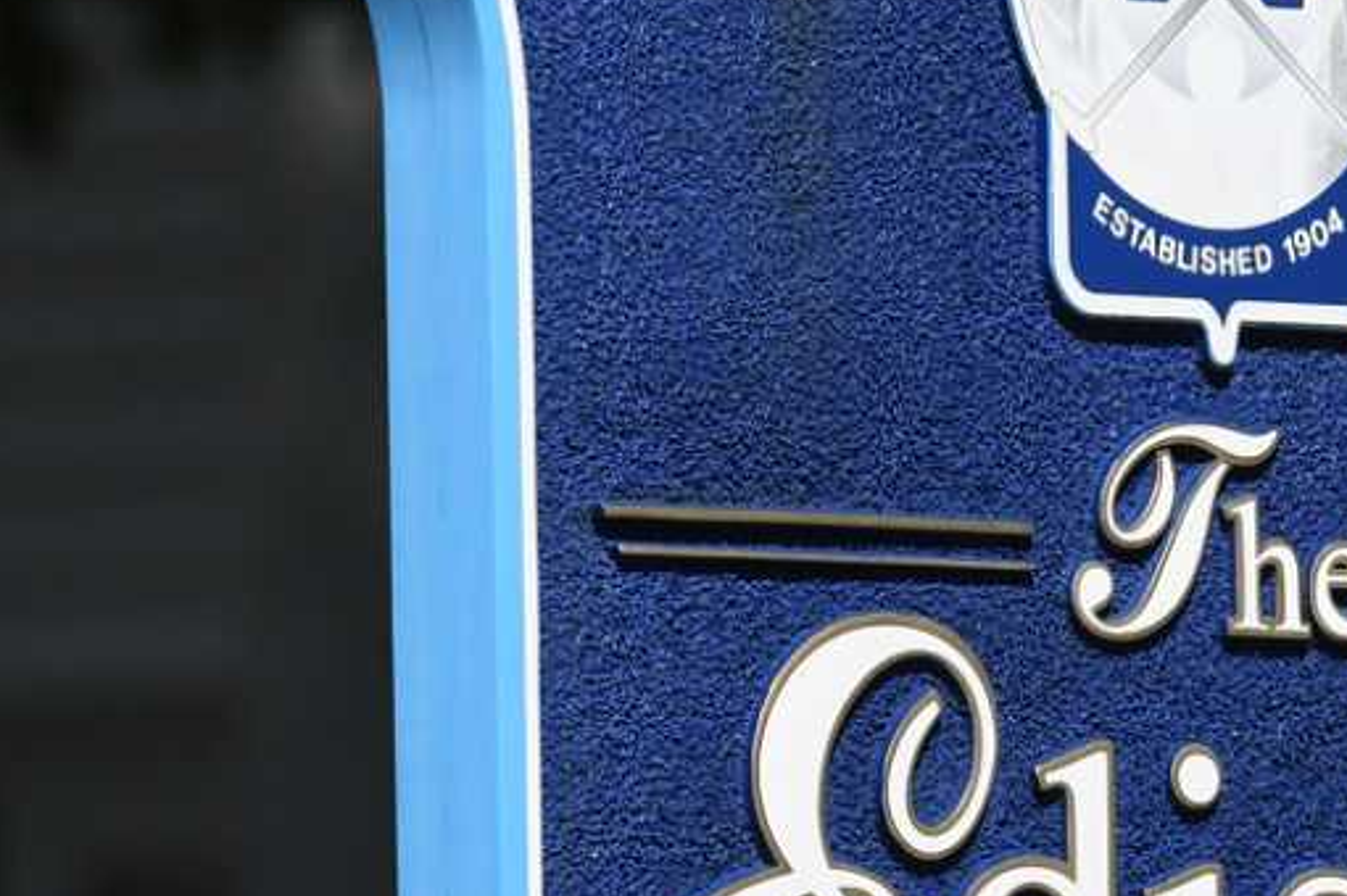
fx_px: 40495
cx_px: 622
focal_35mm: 1083
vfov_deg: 1.3
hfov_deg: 1.9
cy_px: 916
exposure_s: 1/4000
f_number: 7.1
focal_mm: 180
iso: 500
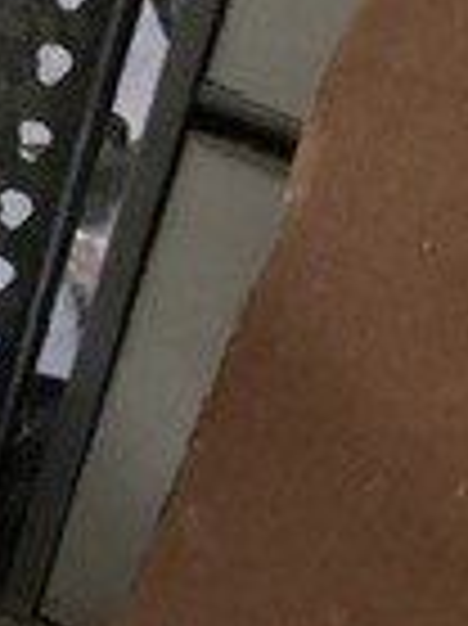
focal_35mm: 143
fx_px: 2582
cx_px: -738
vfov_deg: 13.7
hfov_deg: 9.1
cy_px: 63
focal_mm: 3.3
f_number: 2.4
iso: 800
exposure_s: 1/17
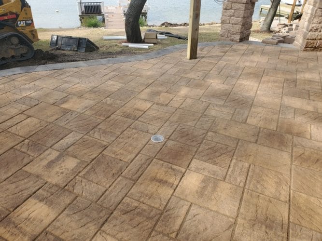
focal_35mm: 26
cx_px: 161
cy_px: 120
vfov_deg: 53.0
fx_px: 242
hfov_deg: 67.3
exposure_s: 1/515
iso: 50
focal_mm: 4.3
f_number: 2.4
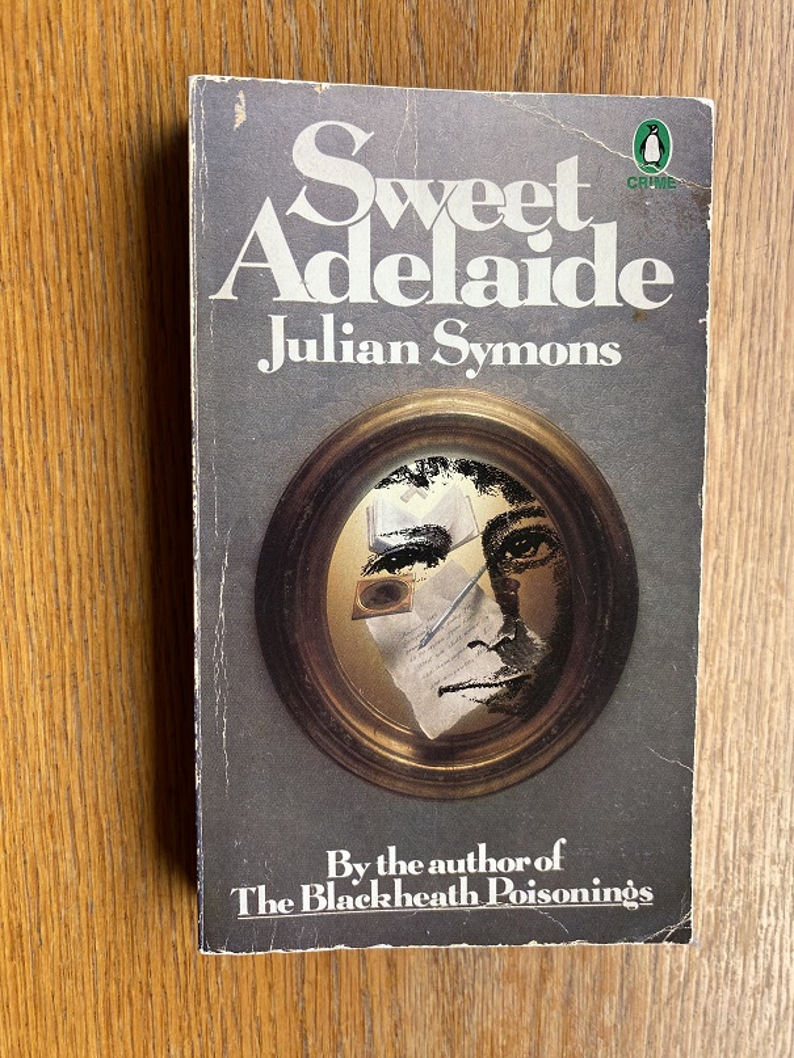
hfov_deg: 53.1
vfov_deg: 67.3
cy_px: 529
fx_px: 795
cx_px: 397
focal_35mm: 26
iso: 50
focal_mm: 4.25
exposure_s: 1/121
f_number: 1.8
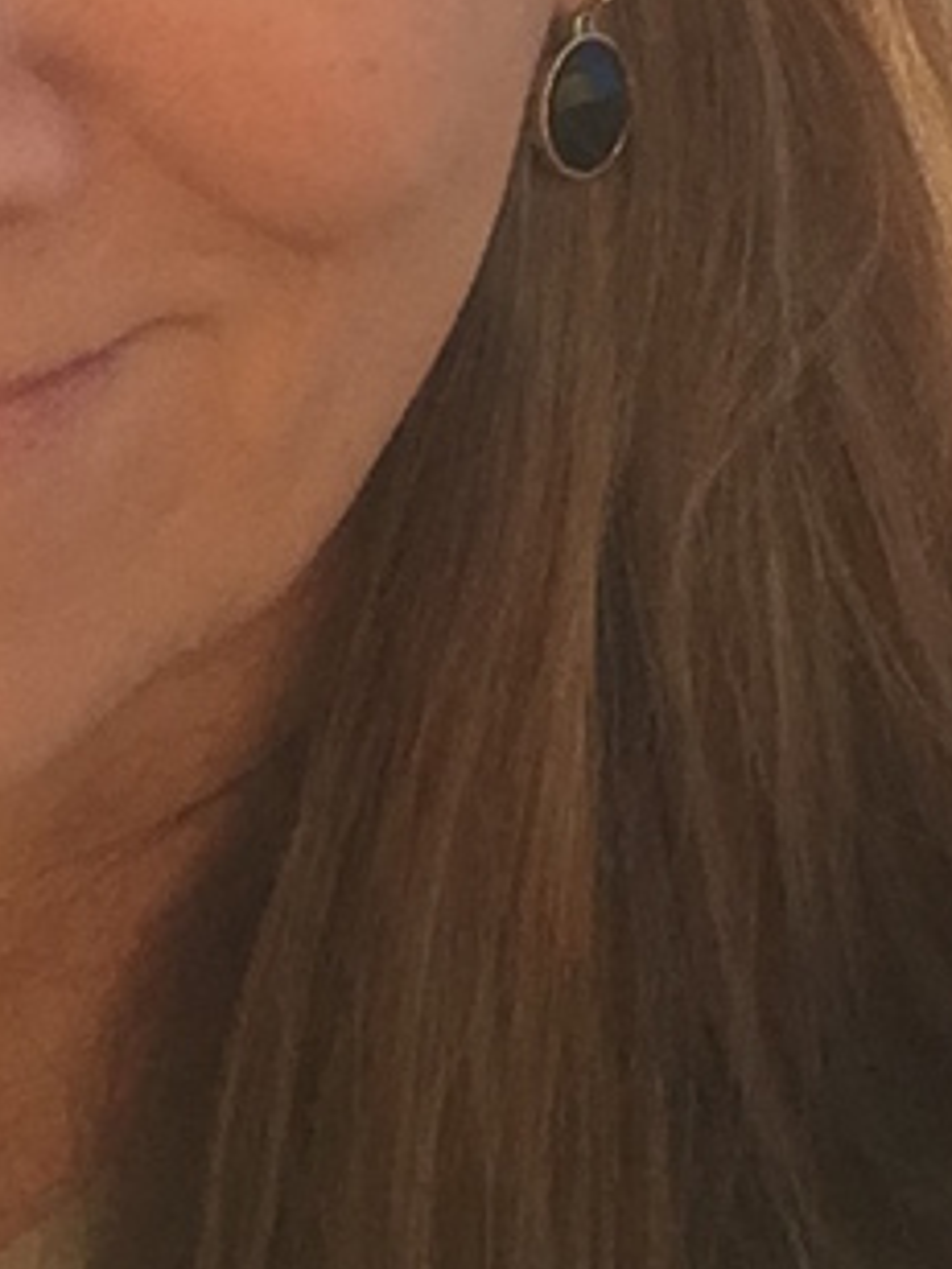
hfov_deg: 15.7
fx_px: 3447
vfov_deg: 18.6
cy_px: -599
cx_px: 474
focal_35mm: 94
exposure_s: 1/545
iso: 32
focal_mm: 2.65
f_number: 2.2
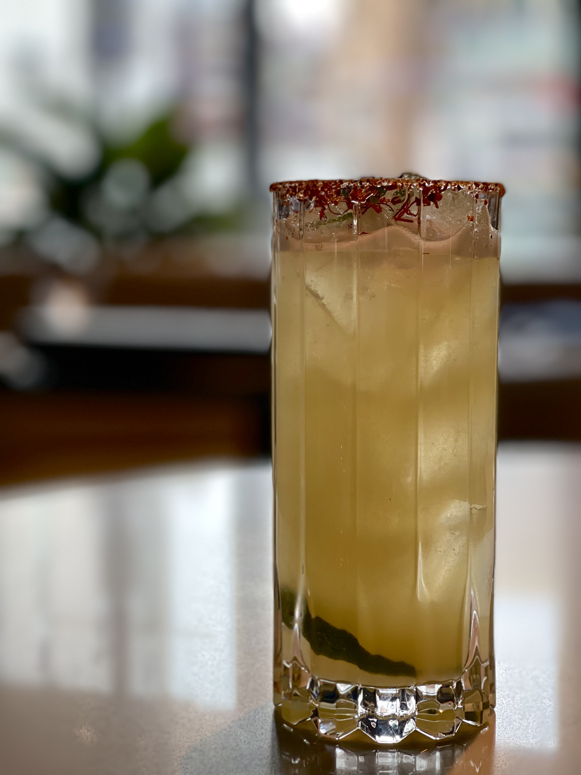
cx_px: 290
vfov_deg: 30.3
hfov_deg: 22.9
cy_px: 388
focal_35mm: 64
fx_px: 1432
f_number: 2.2
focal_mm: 7.5
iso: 64
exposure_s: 1/120
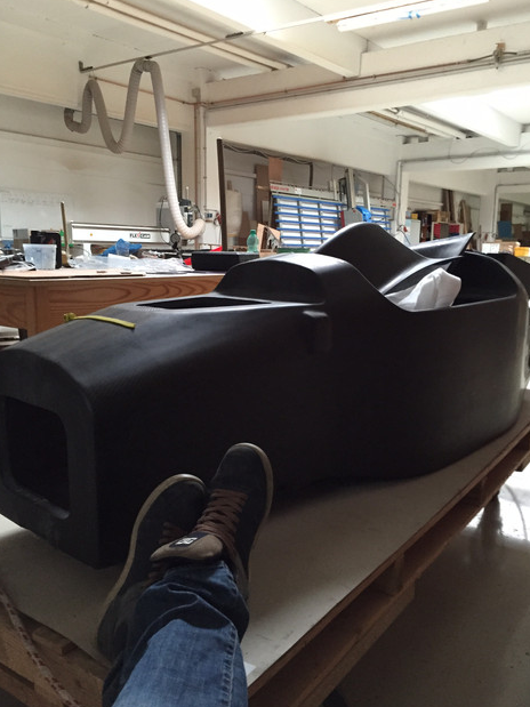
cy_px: 357
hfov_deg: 46.8
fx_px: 613
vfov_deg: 60.0
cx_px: 270
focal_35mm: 30
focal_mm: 4.15
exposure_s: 1/15
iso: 250
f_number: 2.2
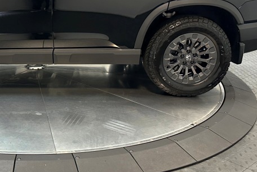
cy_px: 66
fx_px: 400
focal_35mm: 56
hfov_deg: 34.4
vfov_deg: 24.1
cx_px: 45
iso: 640
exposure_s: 1/60
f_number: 1.78
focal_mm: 6.86
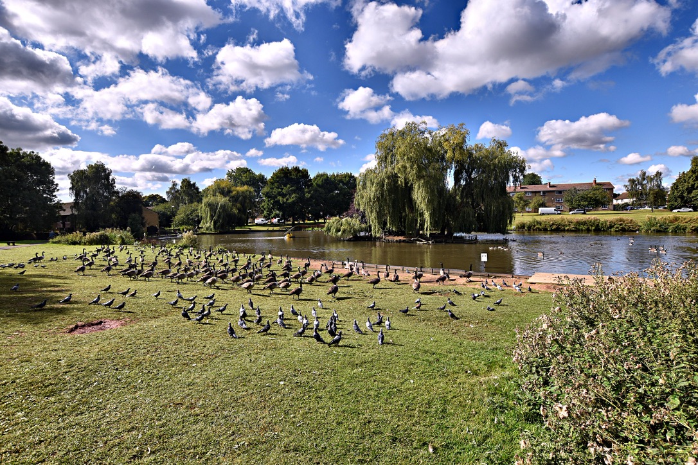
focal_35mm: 17
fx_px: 334
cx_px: 349
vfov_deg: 69.7
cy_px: 232
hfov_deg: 92.4
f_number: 8
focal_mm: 11.5
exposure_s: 1/250
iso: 100
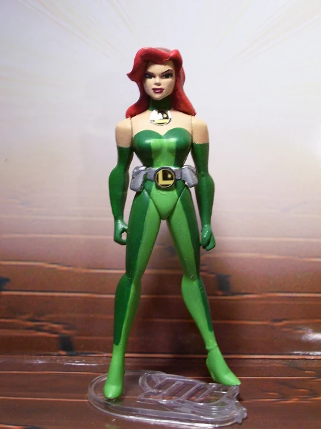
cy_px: 214
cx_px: 160
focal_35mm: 53
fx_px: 656
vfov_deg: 36.2
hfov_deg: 27.5
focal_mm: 8.6
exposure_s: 1/20
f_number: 3.4
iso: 160
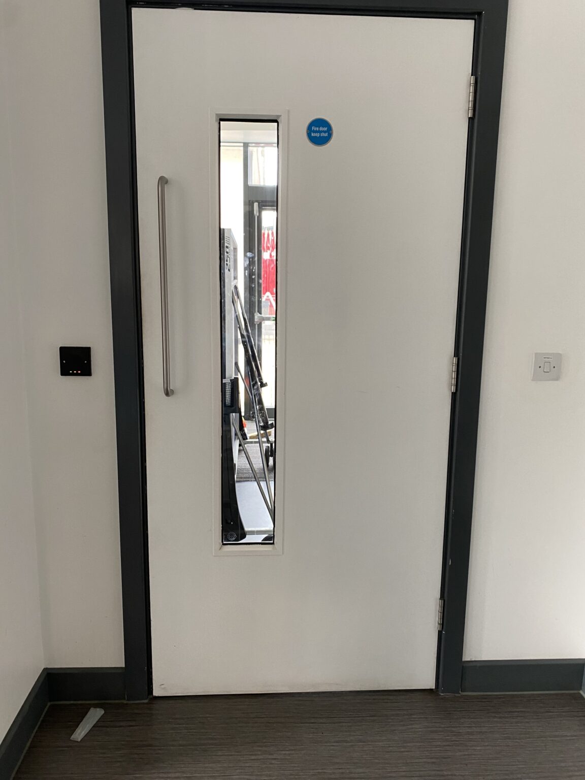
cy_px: 390
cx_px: 292
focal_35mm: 26
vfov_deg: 67.3
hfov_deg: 53.1
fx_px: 586
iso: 125
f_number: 1.8
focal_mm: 4.25
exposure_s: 1/50
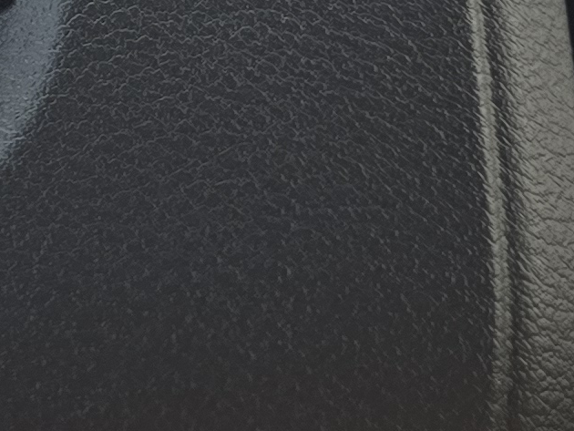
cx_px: -354
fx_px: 2422
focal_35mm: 146
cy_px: -387
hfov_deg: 12.6
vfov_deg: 9.6
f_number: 1.7
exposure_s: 1/200
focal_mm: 6.3
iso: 12
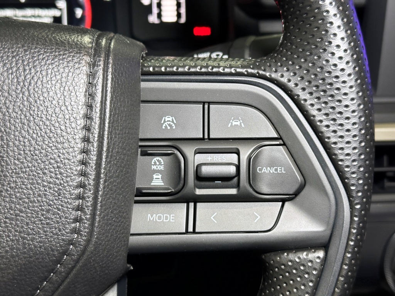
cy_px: 148
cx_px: 198
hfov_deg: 39.7
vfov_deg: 30.3
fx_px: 548
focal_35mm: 48
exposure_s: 1/40
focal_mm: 6.86
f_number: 1.78
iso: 320
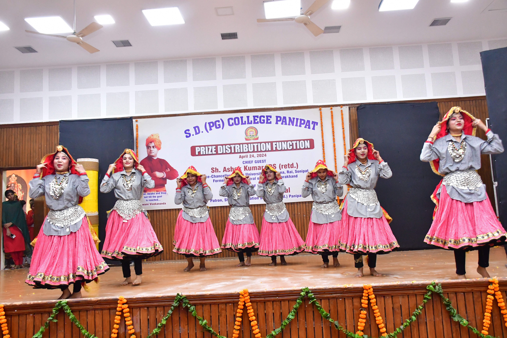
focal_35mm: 34
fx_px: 479
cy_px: 169
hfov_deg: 55.8
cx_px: 254
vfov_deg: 38.9
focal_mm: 23
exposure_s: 1/125
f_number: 6.3
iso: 5000
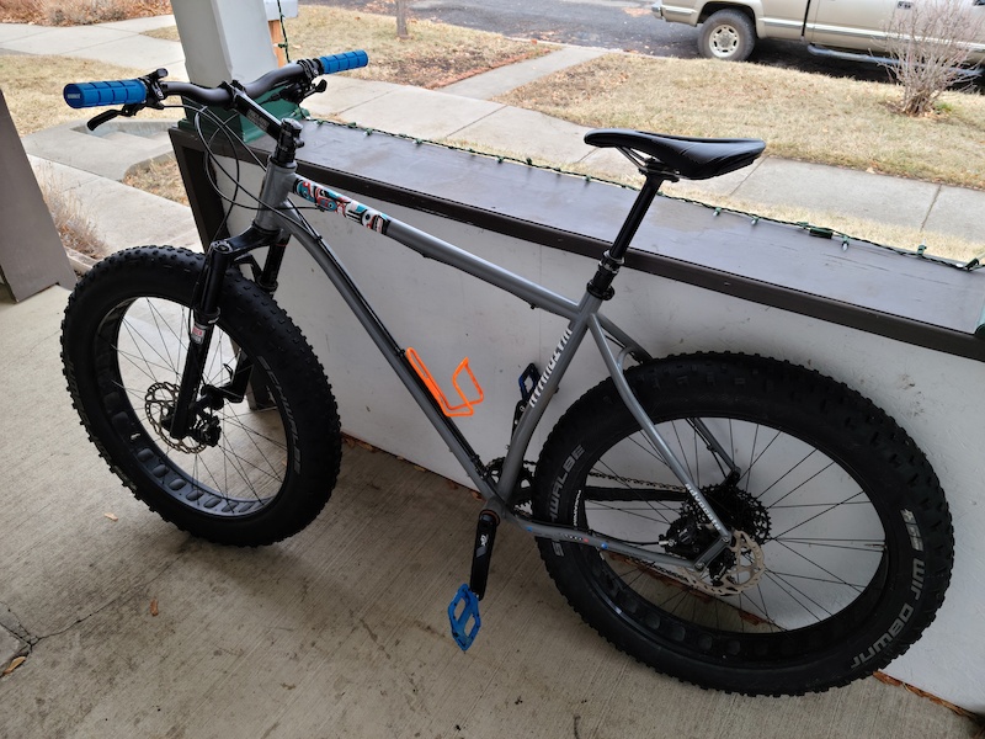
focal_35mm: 28
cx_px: 492
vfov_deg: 49.7
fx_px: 797
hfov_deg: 63.4
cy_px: 370
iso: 40
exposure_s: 1/59
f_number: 2
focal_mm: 5.9
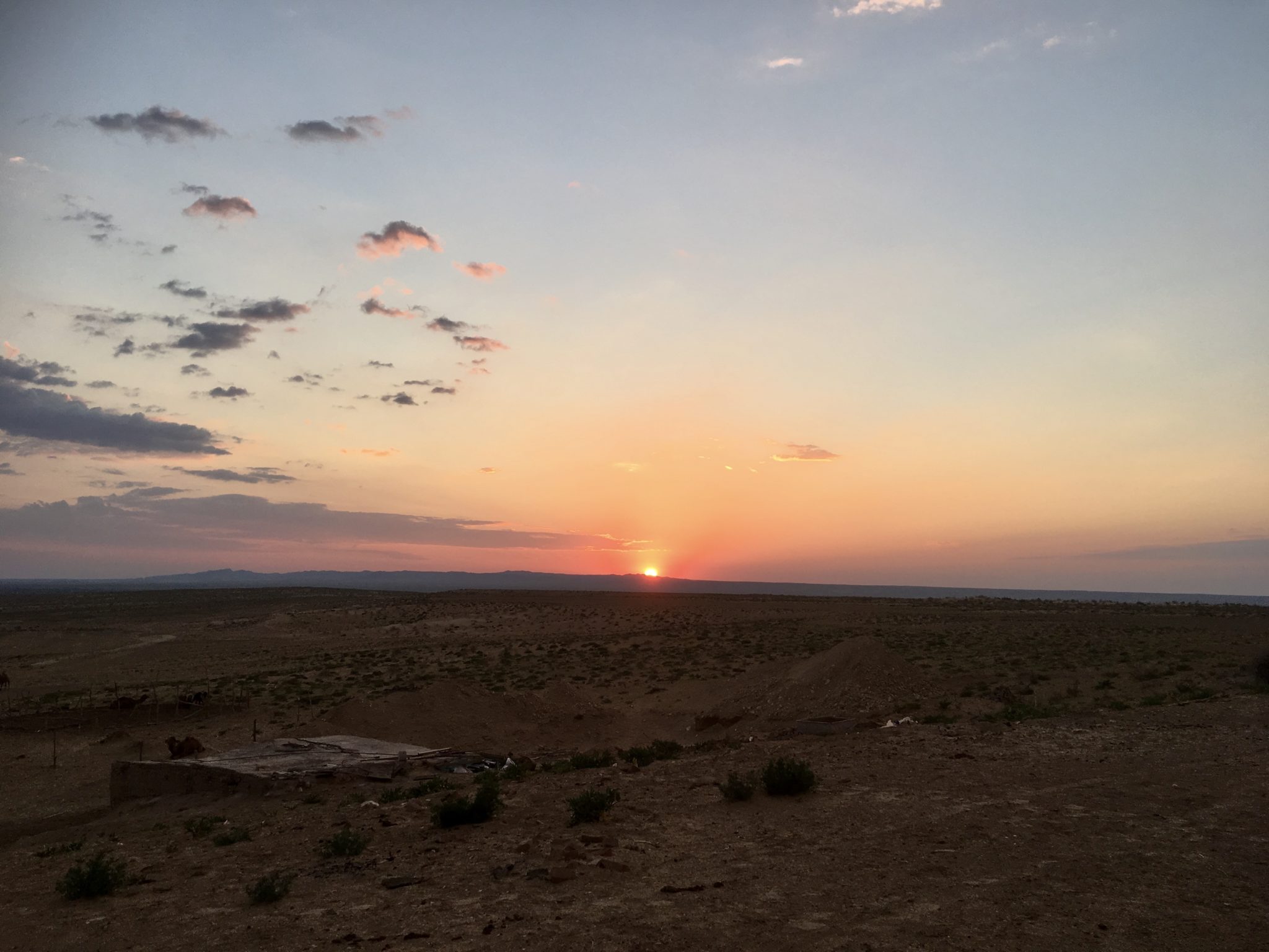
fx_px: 1063
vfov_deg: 48.2
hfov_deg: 61.7
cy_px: 476
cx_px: 634
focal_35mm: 29
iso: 25
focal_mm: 4.15
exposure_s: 1/257
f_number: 2.2
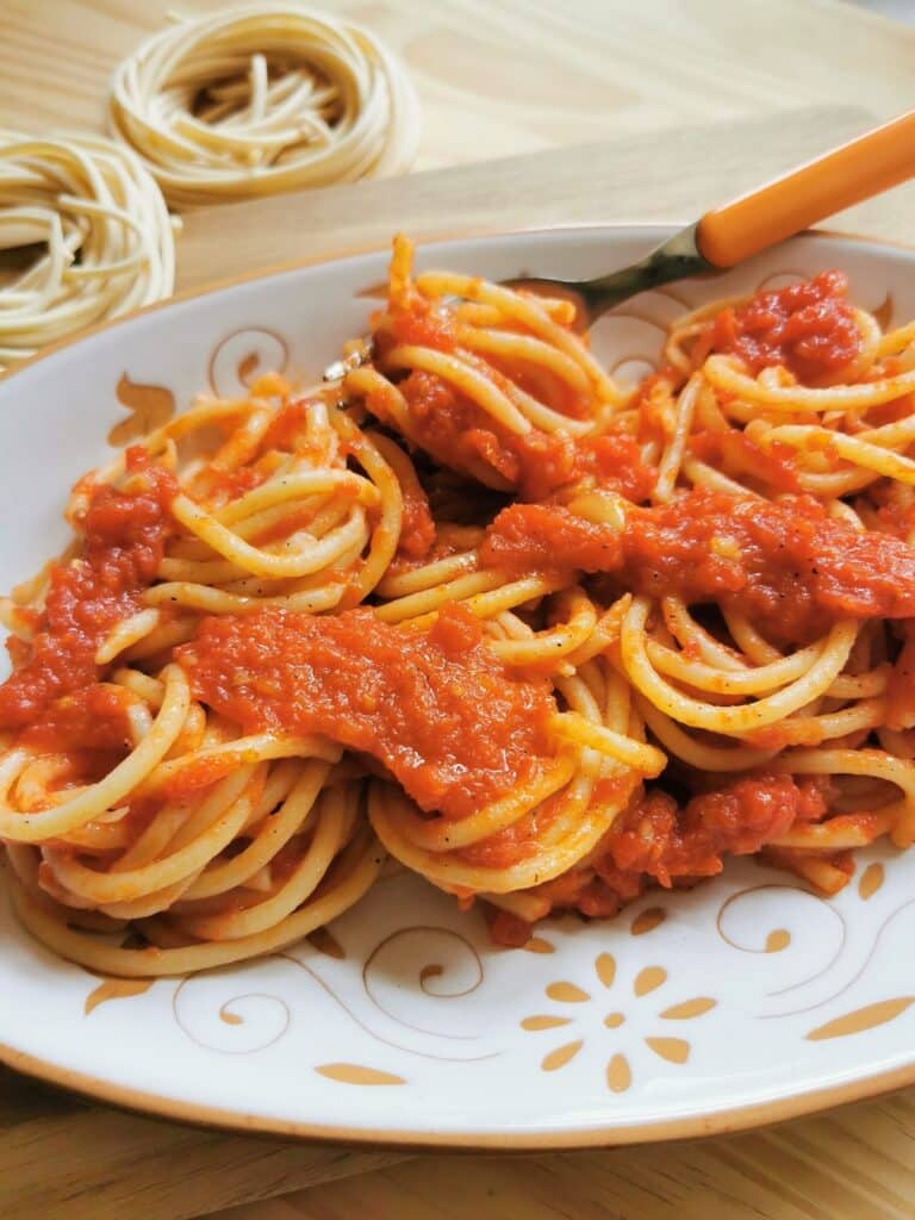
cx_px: 458
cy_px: 610
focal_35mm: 27
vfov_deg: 65.3
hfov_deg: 51.4
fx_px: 952
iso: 50
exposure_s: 1/488
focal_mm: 5.56
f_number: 1.6
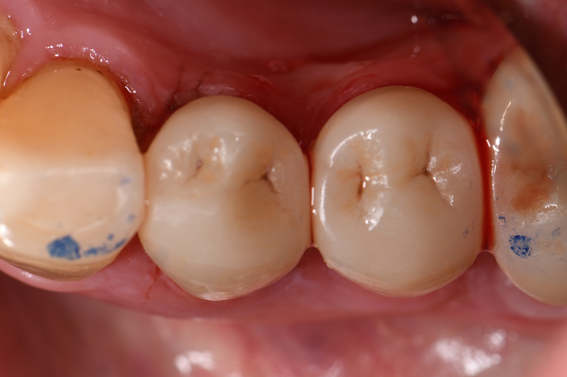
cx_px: 284
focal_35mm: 157
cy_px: 188
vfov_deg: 8.7
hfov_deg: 13.1
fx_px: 2471
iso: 200
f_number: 32
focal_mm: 105
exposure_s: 1/160
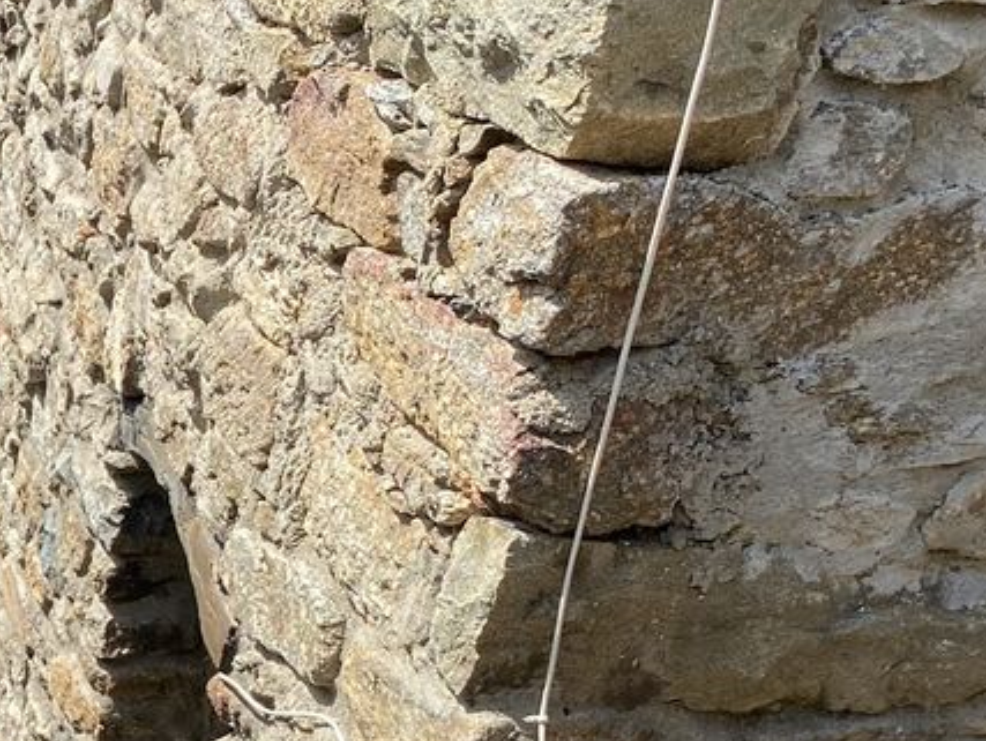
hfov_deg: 23.4
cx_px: -309
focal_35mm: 73
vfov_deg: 19.6
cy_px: 736
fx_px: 2081
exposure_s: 1/1157
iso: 32
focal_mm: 4.25
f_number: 1.8
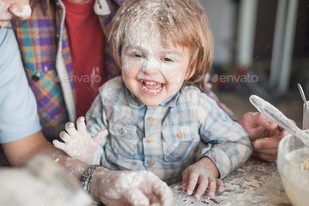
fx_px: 429
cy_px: 103
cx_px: 154
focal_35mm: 50
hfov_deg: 39.6
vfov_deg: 27.0
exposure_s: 1/500
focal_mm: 50
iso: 800
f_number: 2.8
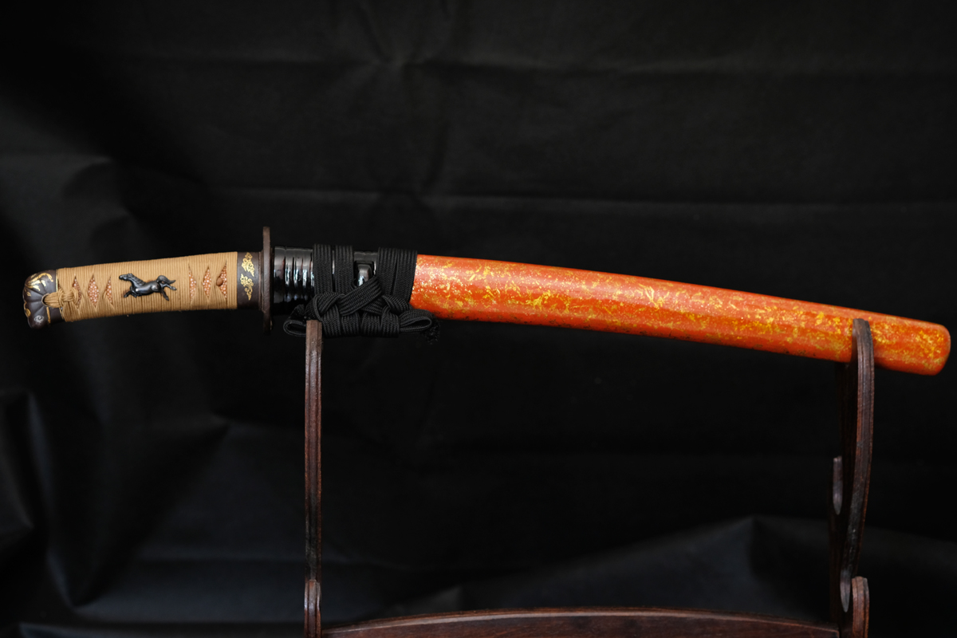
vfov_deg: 15.2
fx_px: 2392
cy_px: 319
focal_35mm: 90
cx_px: 478
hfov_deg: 22.6
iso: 320
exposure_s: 1/15
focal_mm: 60
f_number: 4
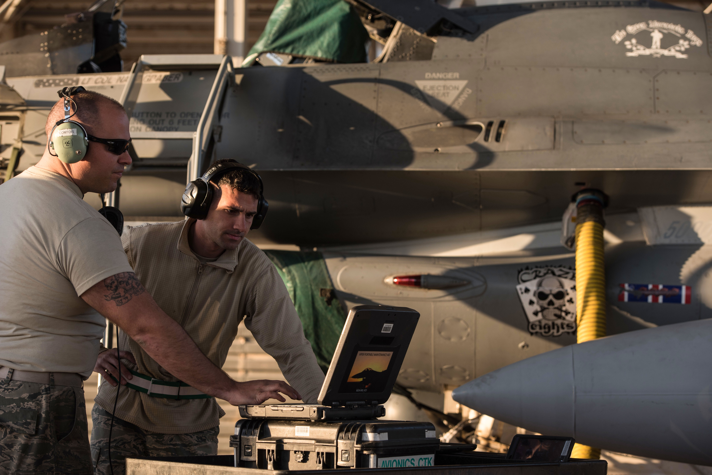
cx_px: 356
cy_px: 238
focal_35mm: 95
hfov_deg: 21.5
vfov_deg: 14.4
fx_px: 1880
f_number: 5.6
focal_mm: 95
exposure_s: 1/250
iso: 100
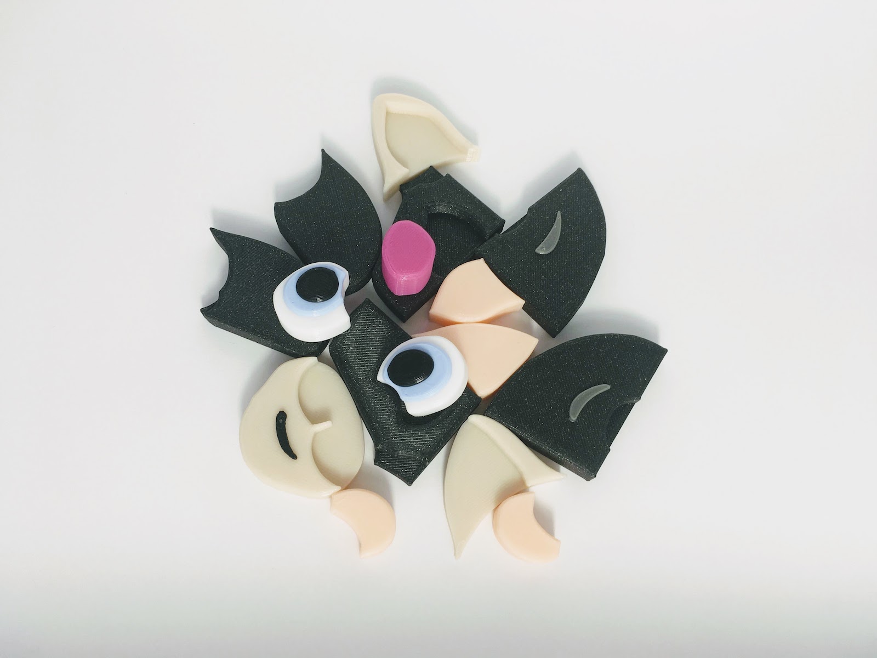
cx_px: 438
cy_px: 329
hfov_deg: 61.7
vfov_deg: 48.2
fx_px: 735
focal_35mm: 29
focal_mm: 4.15
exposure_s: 1/100
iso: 25
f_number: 2.2
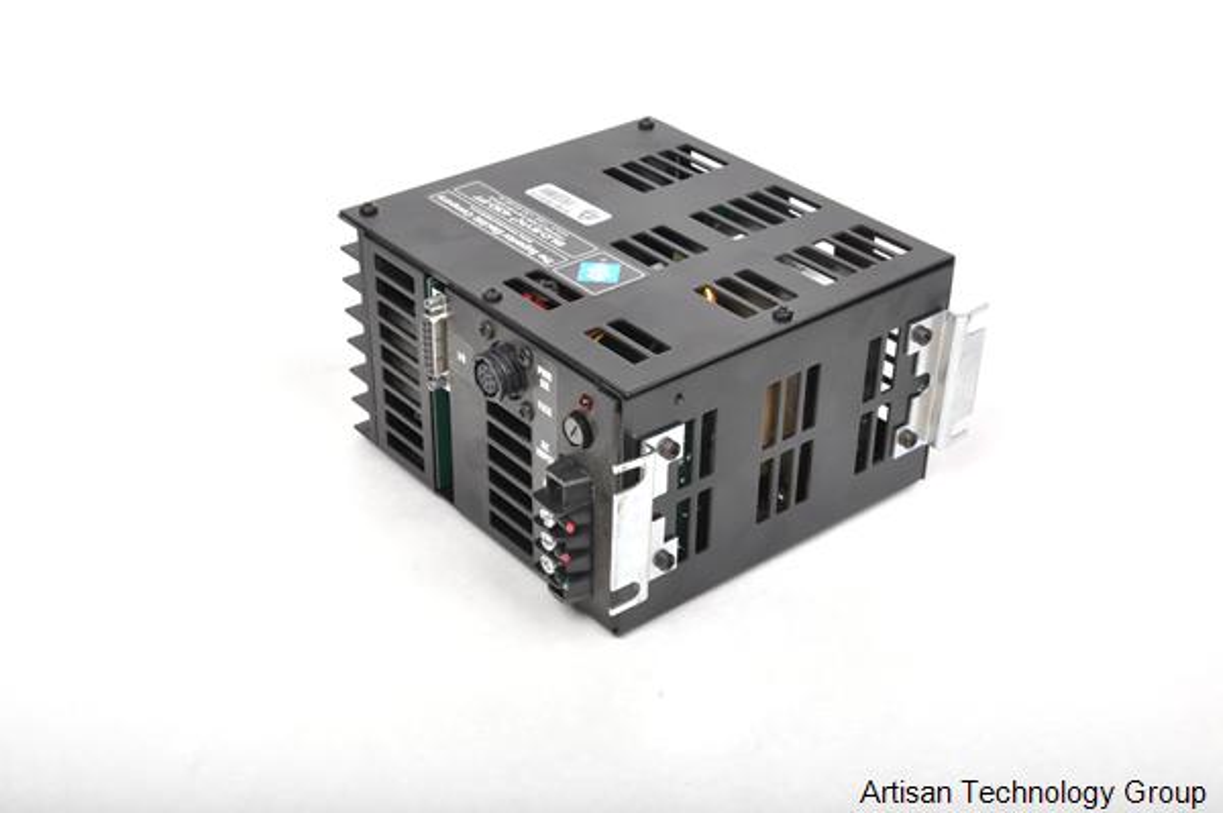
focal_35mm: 51
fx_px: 1731
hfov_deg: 38.9
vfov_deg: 26.4
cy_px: 406
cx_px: 612
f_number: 16
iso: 200
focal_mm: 34
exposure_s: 1/200
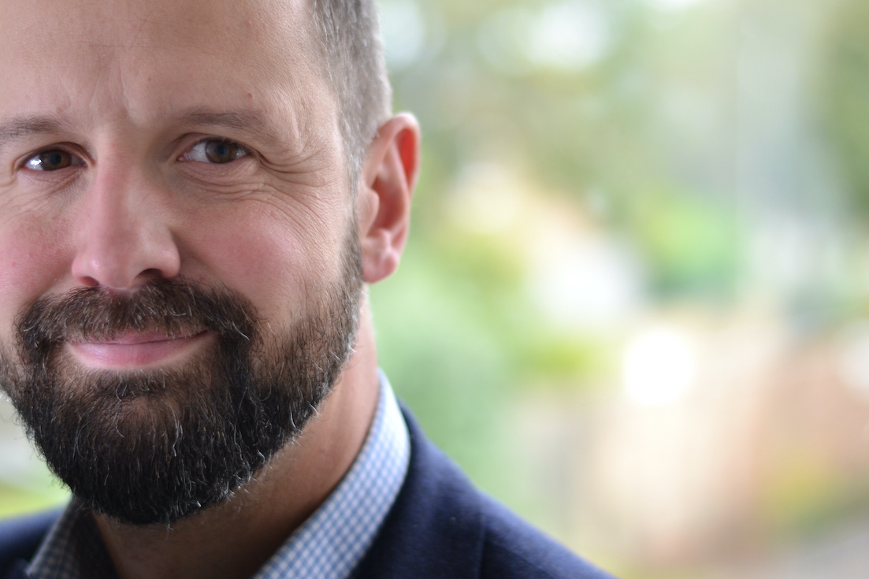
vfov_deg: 13.4
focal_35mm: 102
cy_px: 253
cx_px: 341
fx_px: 2462
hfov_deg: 20.0
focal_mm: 50
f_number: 1.8
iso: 200
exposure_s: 1/320
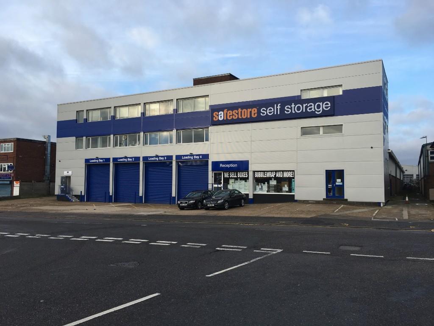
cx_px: 217
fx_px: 364
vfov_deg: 48.2
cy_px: 163
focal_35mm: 29
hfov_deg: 61.7
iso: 25
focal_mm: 4.15
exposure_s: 1/384
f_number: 2.2
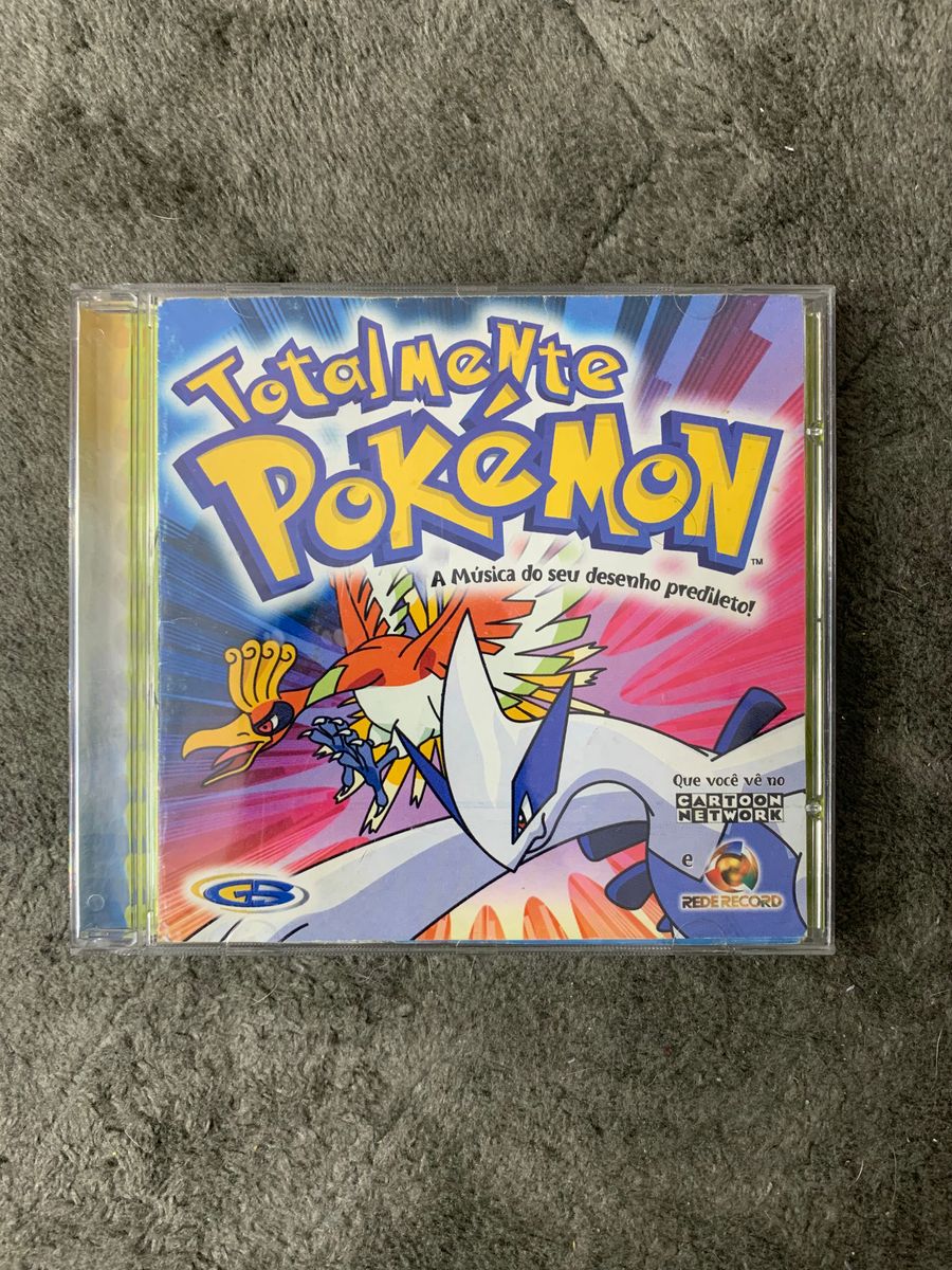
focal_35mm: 26
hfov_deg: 53.1
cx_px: 476
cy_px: 635
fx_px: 953
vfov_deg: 67.3
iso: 125
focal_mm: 4.25
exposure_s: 1/60
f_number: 1.8
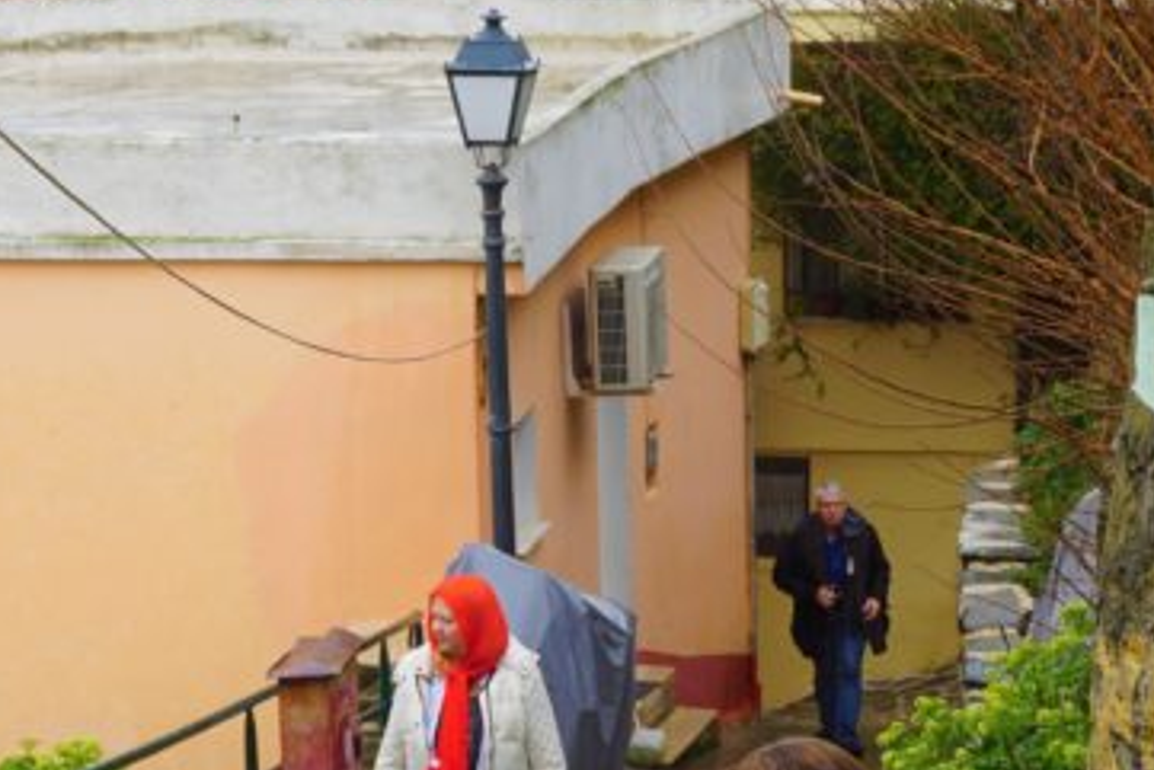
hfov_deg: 16.6
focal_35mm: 123
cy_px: 689
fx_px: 3958
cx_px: 495
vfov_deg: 11.1
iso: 100
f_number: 8
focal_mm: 29
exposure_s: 1/80
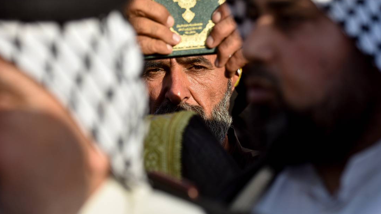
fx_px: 2091
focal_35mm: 207
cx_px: 207
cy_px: 85
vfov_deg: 5.9
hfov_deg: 10.4
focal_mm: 180
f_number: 5.6
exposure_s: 1/400
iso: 100
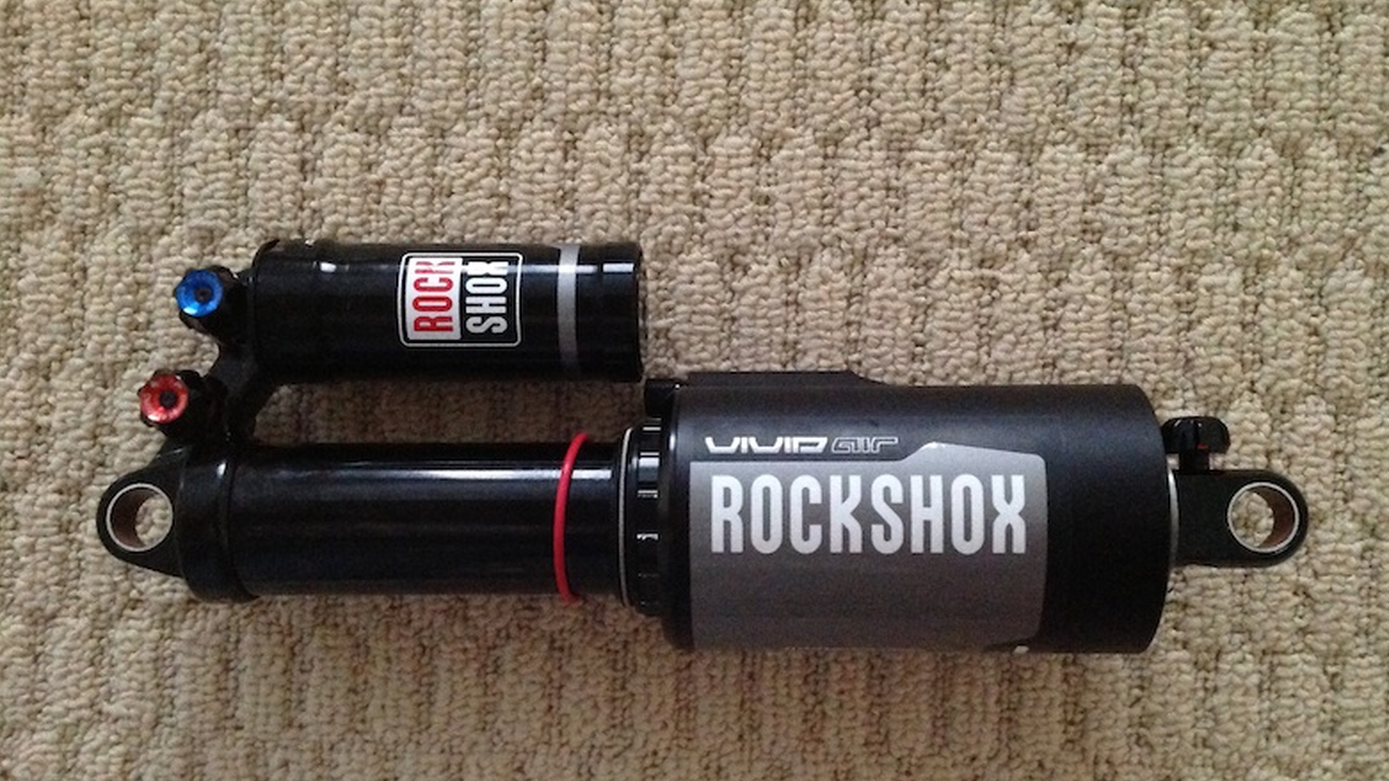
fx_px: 1436
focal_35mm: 39
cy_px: 457
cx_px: 706
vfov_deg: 30.4
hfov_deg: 51.6
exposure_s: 1/15
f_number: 2.4
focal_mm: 4.28
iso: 800
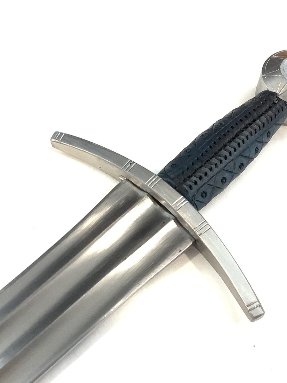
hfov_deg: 34.2
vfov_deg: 44.8
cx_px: 179
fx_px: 464
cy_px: 189
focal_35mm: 42
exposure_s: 1/60
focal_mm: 3.3
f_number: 2.4
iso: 200
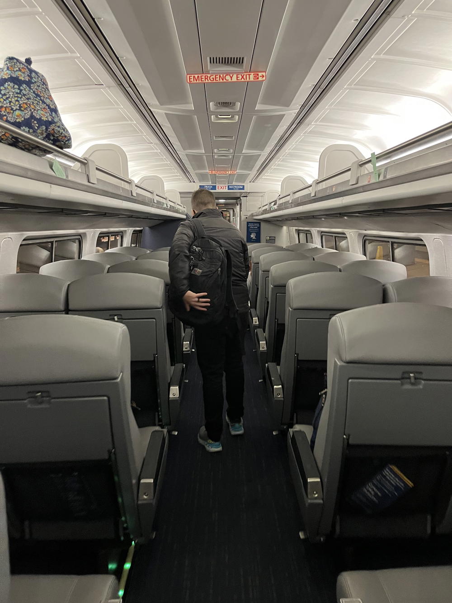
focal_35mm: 26
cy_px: 302
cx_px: 226
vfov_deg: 67.3
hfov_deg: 53.1
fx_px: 453
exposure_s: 1/40
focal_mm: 5.1
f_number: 1.6
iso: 400
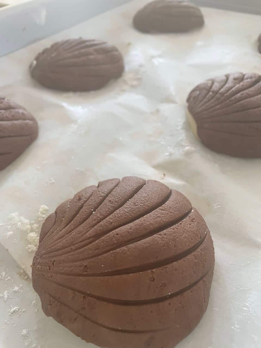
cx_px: 130
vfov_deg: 67.3
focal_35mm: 26
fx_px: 261
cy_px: 174
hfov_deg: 53.1
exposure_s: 1/79
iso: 125
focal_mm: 4.2
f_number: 1.6
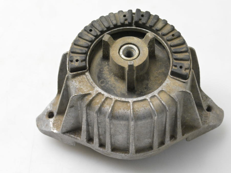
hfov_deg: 23.0
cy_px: 86
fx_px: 567
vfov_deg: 17.4
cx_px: 115
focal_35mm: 85
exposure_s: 1/400
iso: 6400
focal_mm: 52
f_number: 8
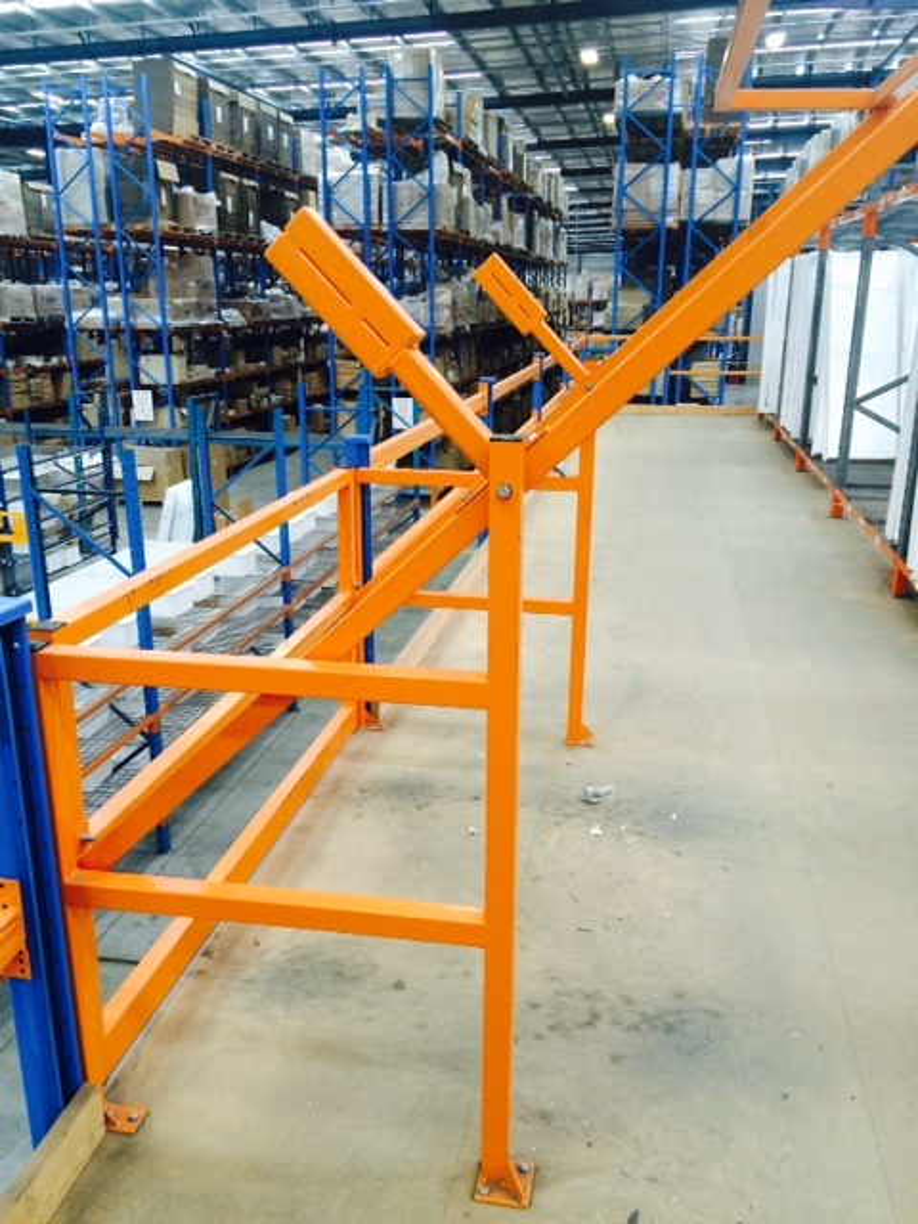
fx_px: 1025
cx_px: 459
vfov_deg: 61.7
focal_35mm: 29
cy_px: 612
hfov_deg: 48.2
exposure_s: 1/30
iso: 64
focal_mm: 4.15
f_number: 2.2
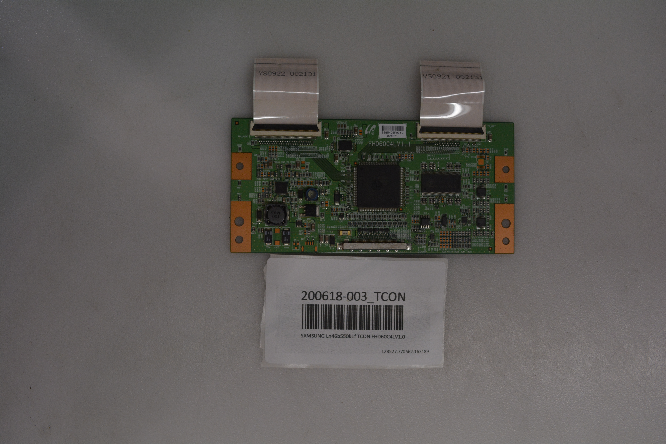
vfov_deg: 38.4
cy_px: 222
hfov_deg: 55.1
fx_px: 638
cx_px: 333
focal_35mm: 34
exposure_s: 1/200
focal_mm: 23
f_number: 7.1
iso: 1000
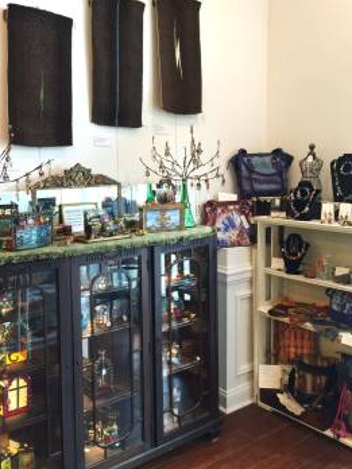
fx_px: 488
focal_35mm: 36
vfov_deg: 51.2
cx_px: 166
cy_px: 202
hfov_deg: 39.6
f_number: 2.2
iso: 50
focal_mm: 4.15
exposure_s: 1/30
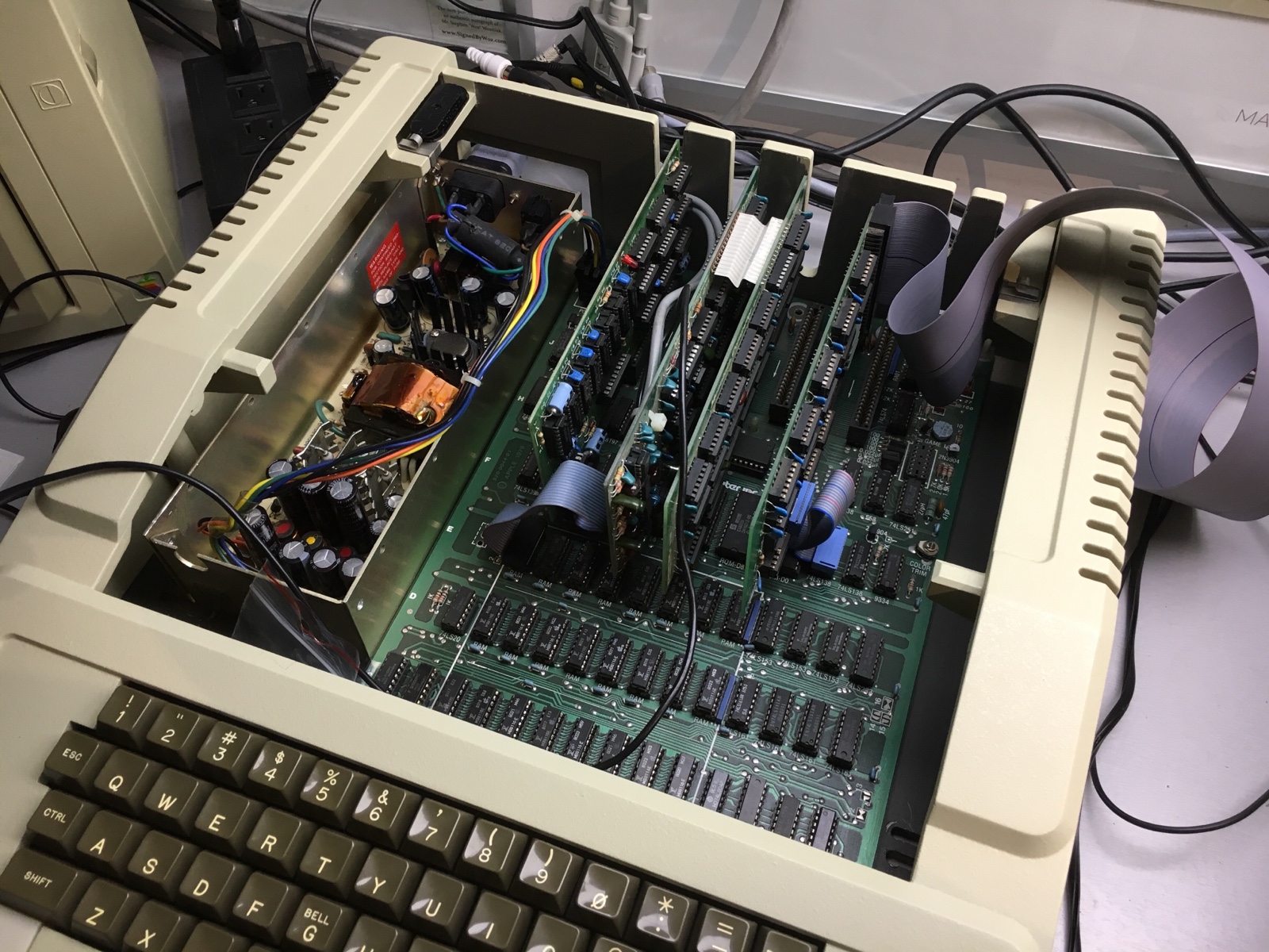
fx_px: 1063
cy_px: 476
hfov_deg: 61.7
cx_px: 634
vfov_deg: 48.2
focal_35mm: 29
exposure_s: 1/33
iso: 50
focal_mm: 4.15
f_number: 2.2
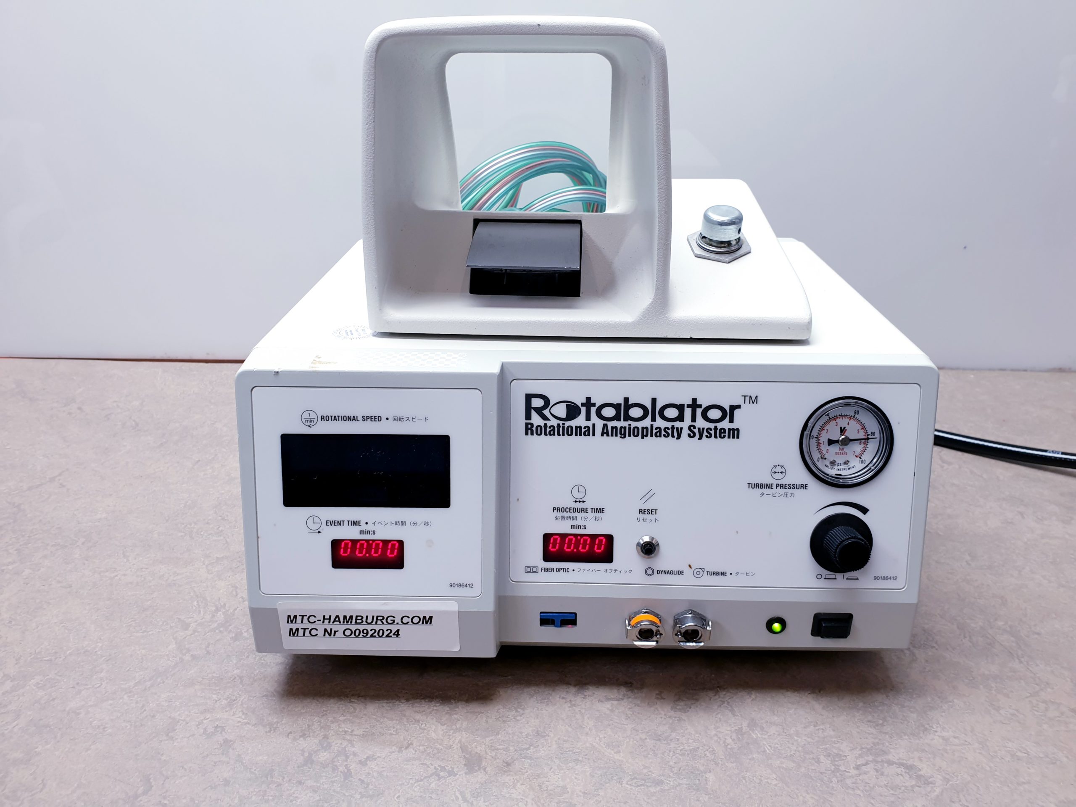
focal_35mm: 26
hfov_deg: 67.3
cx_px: 538
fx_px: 808
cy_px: 404
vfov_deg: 53.1
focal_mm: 4.3
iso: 64
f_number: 2.4
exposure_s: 1/50
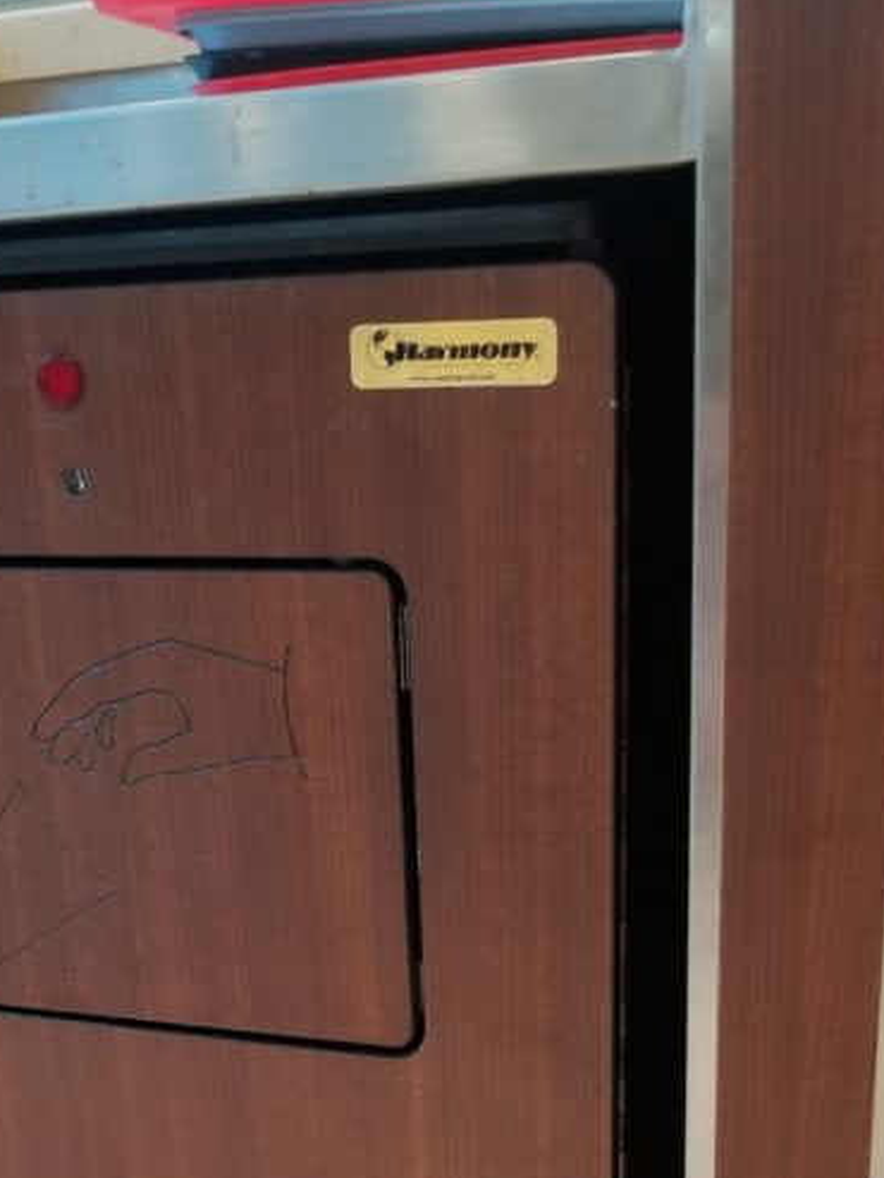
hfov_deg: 26.8
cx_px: 270
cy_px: 1099
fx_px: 1838
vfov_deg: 33.3
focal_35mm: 54
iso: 200
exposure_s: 1/30
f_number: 1.7
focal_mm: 4.25
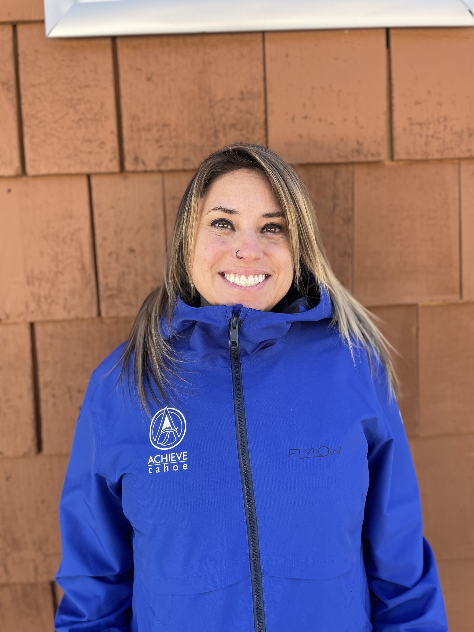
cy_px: 316
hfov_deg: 53.1
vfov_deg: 67.3
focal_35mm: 26
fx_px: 475
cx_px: 237
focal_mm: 4.2
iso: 50
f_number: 1.6
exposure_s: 1/355
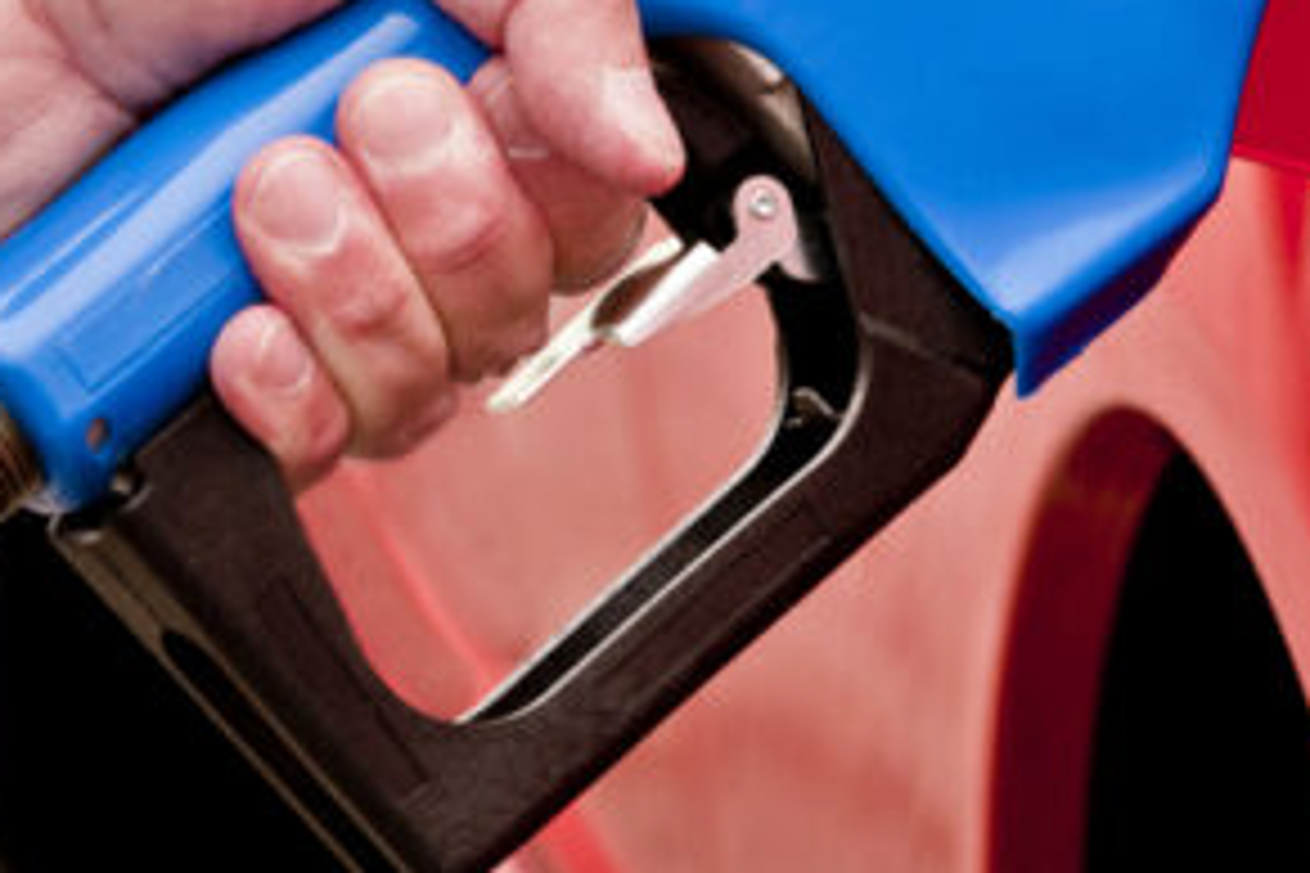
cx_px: 765
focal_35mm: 369
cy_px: -52
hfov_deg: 5.6
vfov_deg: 3.7
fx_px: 13426
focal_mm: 140
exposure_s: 1/250
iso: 800
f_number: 8
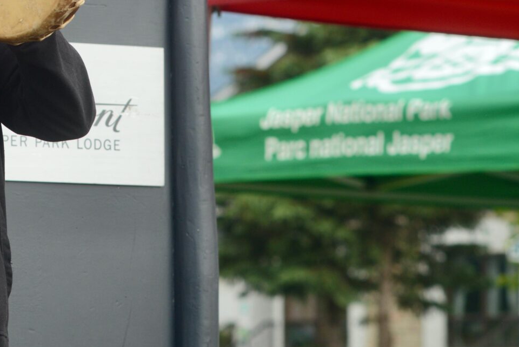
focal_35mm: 288
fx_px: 4154
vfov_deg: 4.8
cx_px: -23
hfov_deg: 7.1
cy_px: 6
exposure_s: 1/320
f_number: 8
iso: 500
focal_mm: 135
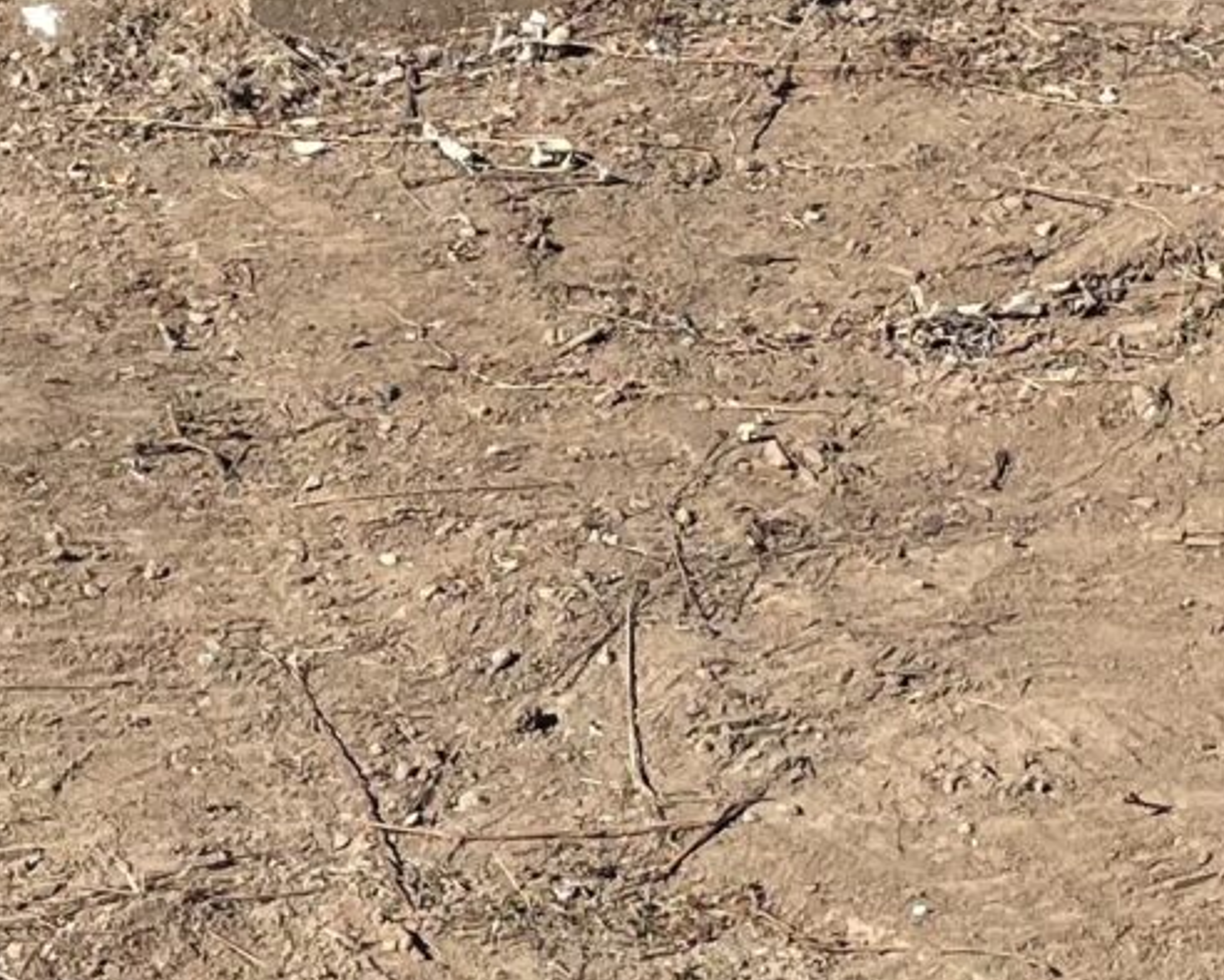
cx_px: 627
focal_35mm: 132
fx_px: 4784
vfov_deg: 11.7
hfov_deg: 14.6
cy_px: 343
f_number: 1.6
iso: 32
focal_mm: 4.2
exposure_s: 1/3125
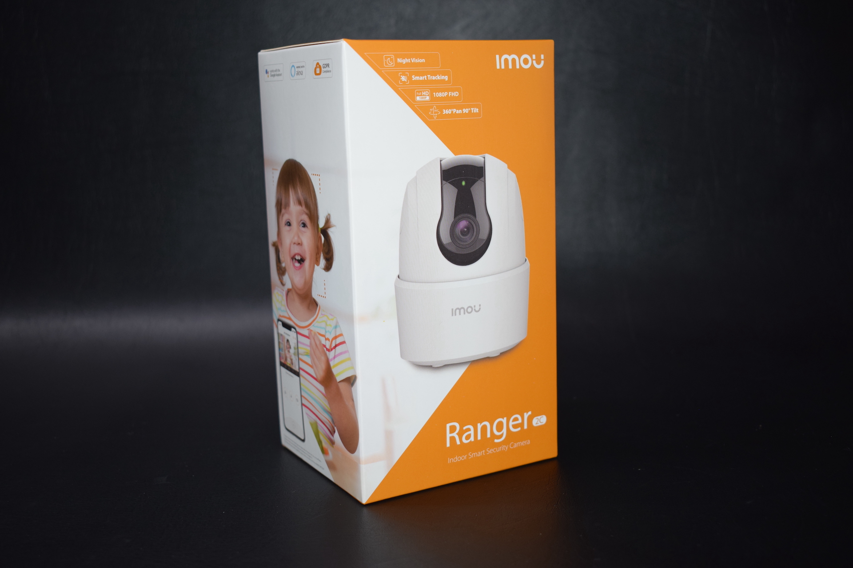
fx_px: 1031
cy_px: 284
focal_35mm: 44
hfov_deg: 45.0
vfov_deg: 30.8
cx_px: 426
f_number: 4.2
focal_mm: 29
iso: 450
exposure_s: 1/60
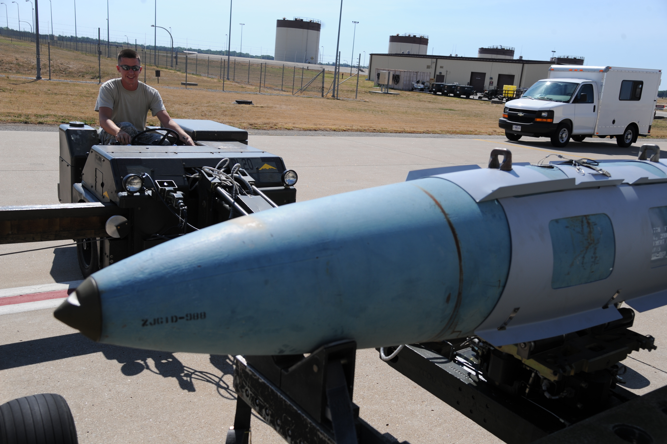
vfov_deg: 41.1
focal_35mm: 32
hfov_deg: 58.7
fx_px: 592
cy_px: 222
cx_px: 334
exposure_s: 1/1000
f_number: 5.6
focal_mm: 32
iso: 200
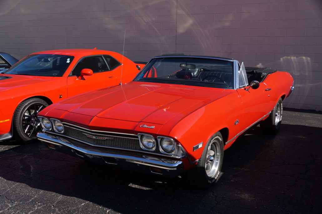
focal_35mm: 36
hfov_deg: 53.2
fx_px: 322
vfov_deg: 36.8
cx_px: 161
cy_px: 107
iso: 100
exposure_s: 1/320
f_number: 5.6
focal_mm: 24
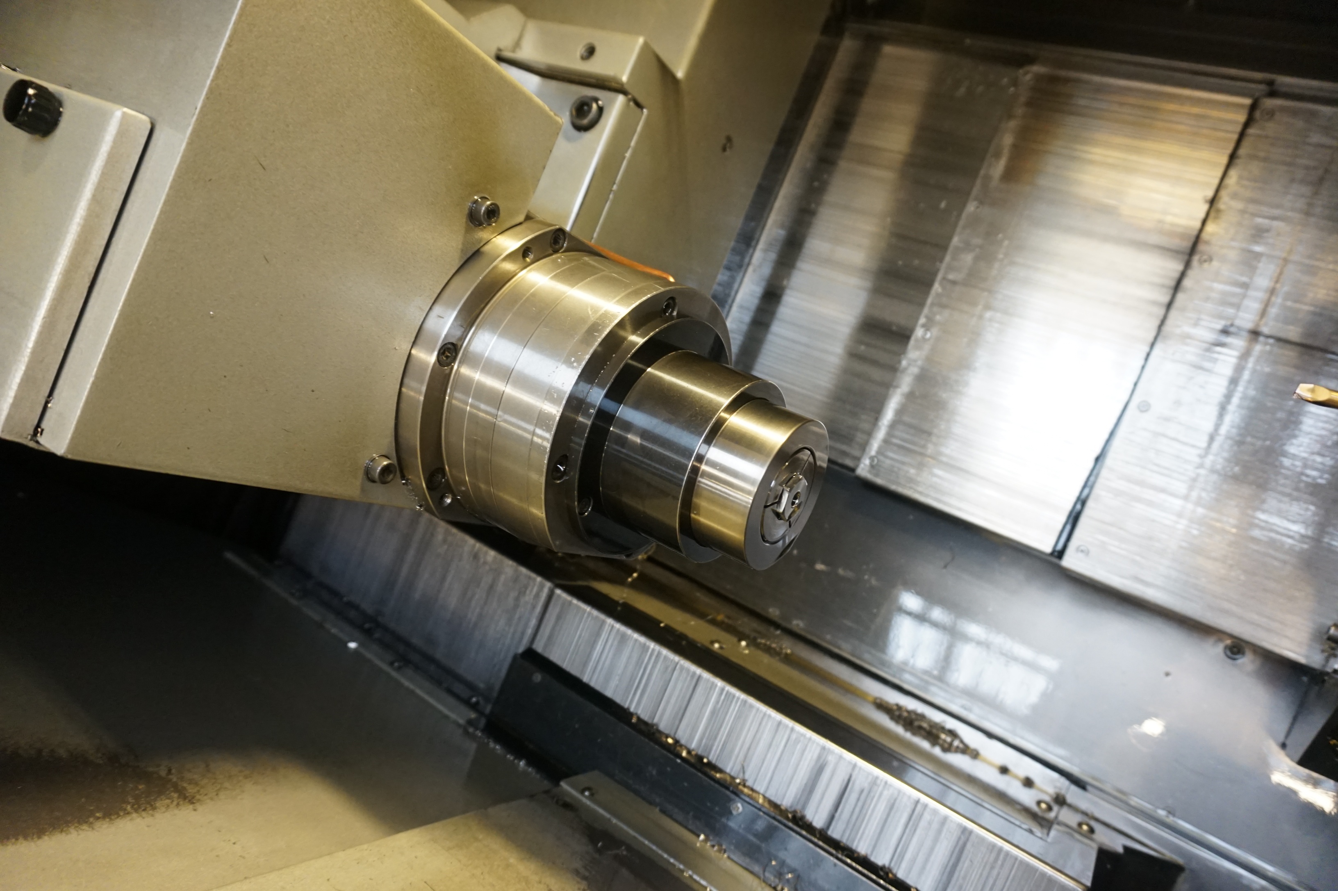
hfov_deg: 73.8
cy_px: 446
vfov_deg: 53.1
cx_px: 669
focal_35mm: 24
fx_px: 892
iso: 1600
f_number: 4
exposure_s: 1/60
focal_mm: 16
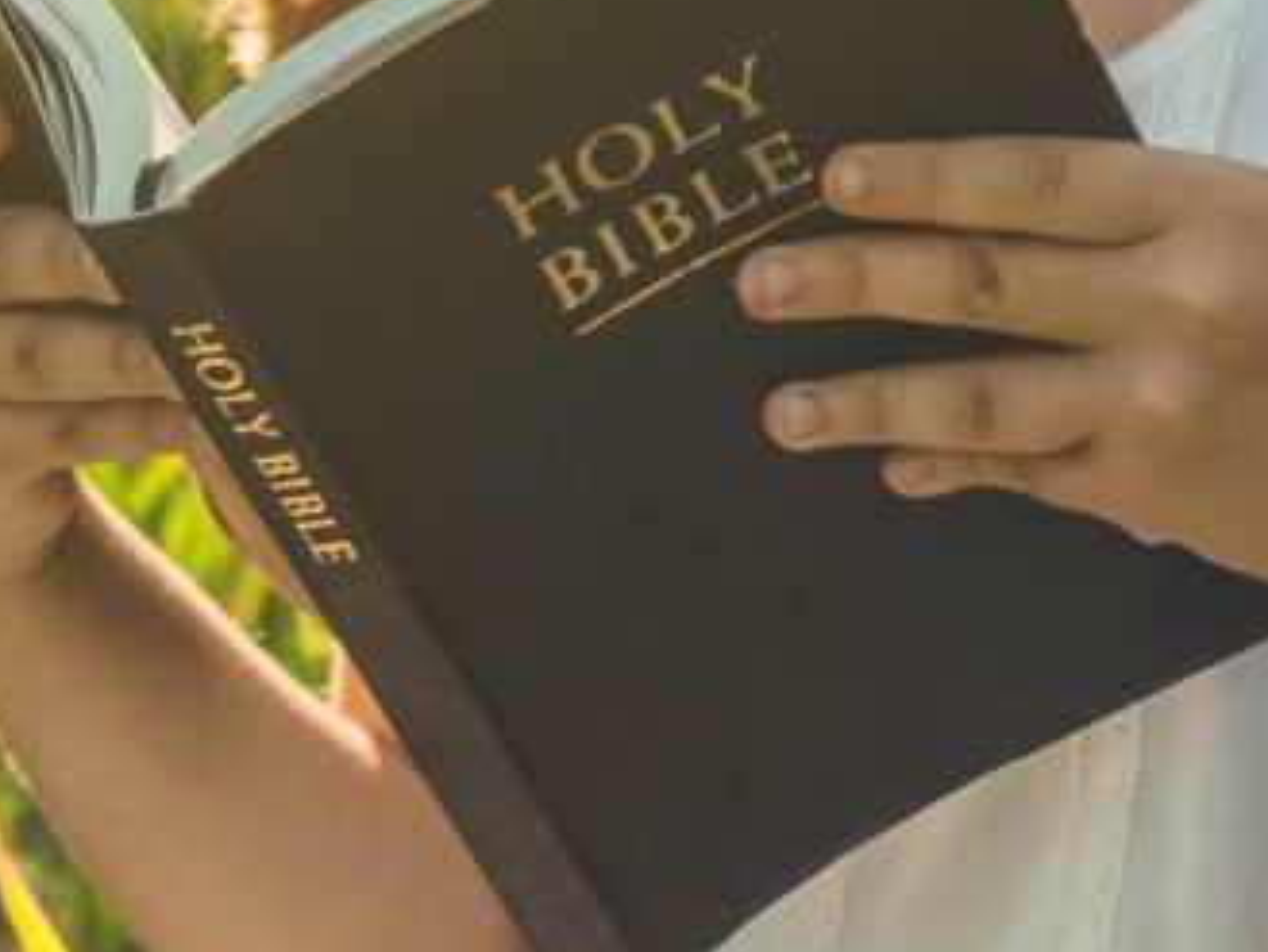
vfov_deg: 4.4
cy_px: 56
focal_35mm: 336
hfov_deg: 5.9
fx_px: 12312
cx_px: -204
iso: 100
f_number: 3.5
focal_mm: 50
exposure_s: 1/800
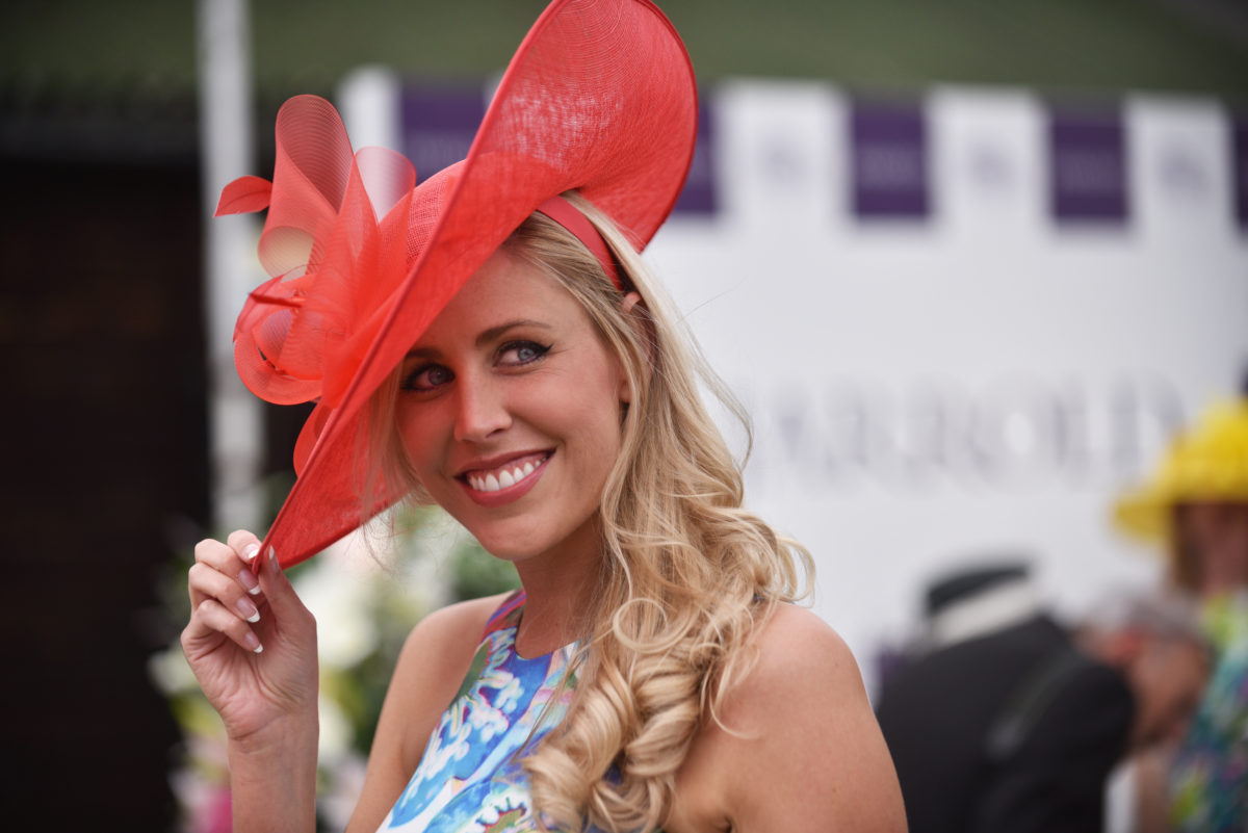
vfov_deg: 11.4
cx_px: 624
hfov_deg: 17.1
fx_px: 4161
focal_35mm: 120
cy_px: 416
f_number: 2.8
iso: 200
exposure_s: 1/4000
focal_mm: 120
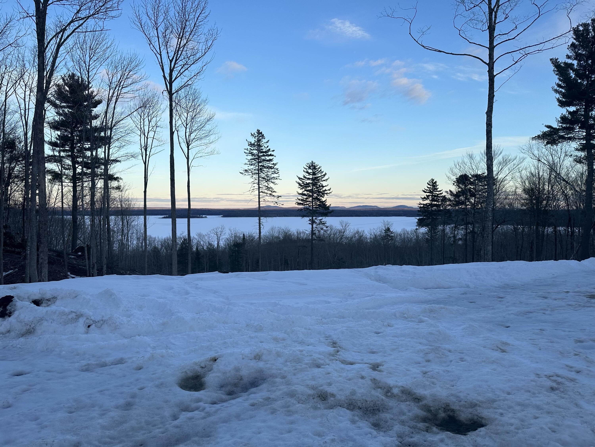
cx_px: 298
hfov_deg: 71.6
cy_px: 224
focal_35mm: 24
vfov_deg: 56.8
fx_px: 413
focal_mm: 6.86
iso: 80
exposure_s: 1/1256
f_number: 1.78
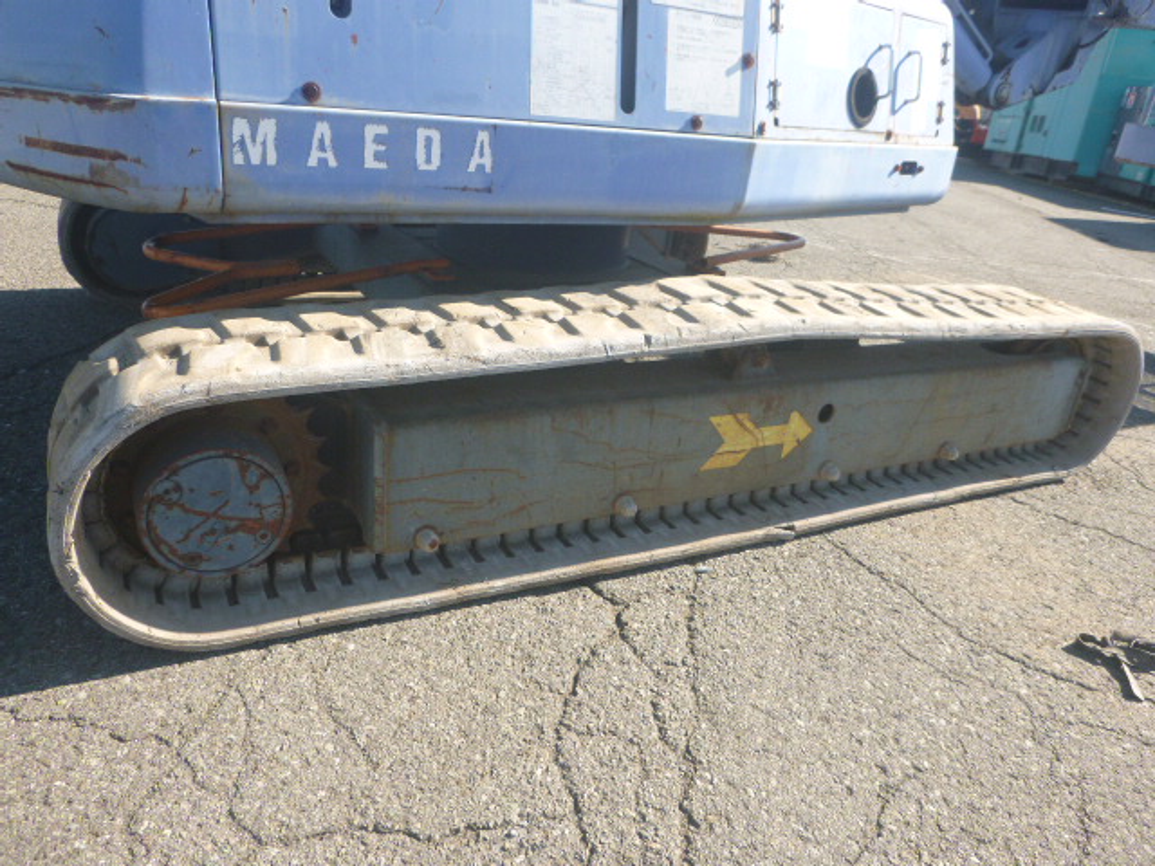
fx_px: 834
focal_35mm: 25
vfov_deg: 54.9
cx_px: 578
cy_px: 433
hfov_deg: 69.4
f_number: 3.9
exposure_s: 1/200
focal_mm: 4.5
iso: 100
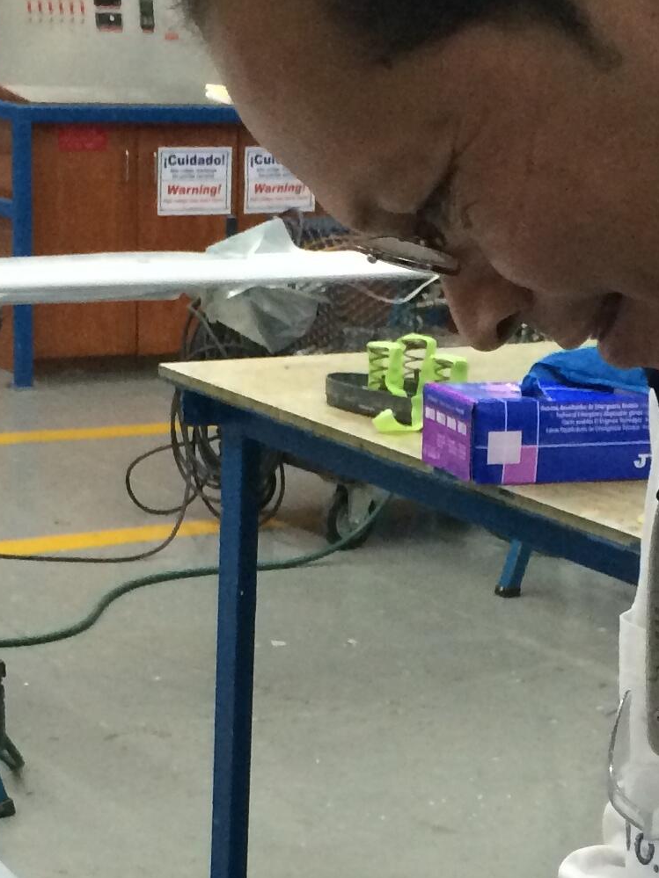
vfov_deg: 19.5
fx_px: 2488
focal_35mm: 98
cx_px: 390
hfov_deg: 15.1
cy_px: 855
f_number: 2.2
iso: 160
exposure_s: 1/30
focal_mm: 4.12
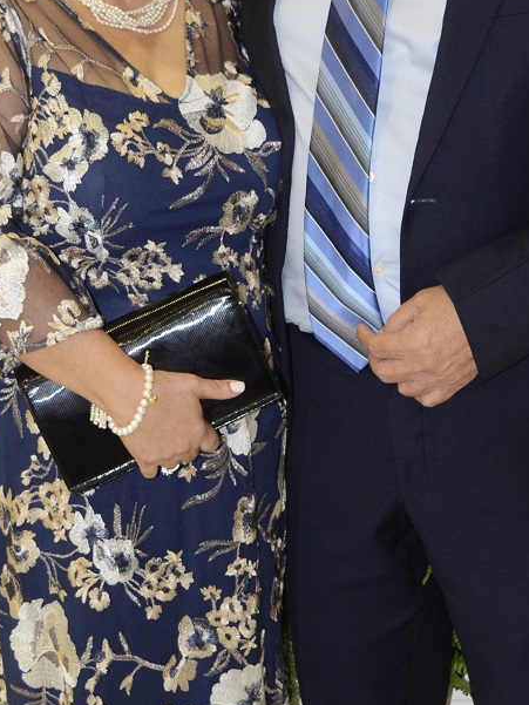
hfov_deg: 16.8
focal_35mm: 88
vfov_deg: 22.2
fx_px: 1792
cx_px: 334
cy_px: 265
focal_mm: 24
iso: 800
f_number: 4.5
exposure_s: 1/60
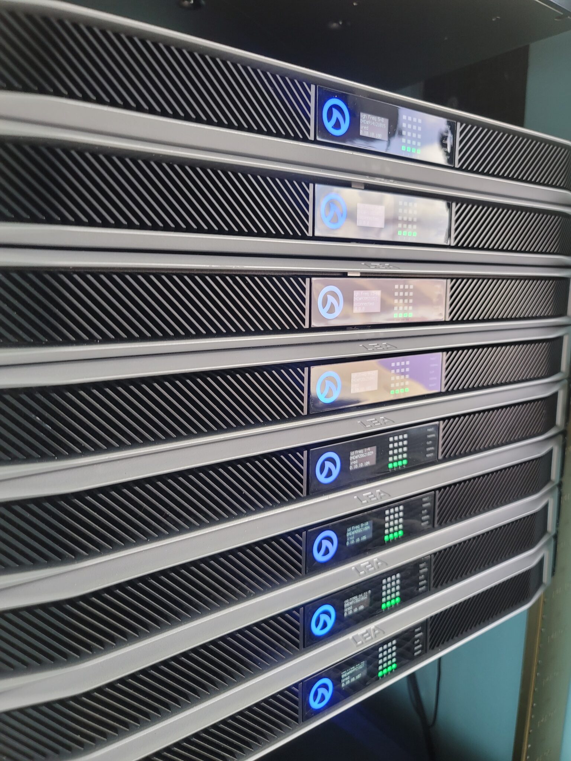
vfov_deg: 69.4
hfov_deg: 54.9
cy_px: 380
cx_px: 286
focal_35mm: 25
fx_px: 550
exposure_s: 1/59
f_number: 1.8
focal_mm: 7
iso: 200
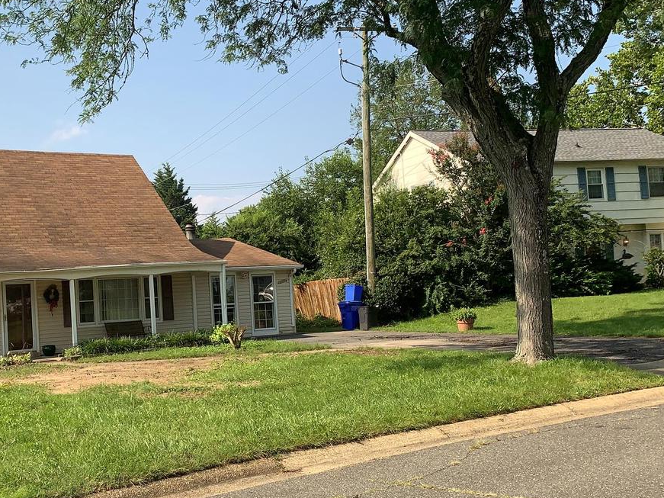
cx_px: 168
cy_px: 281
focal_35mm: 43
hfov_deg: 42.5
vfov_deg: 33.5
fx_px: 825
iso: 25
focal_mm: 4.25
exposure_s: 1/2364
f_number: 1.8
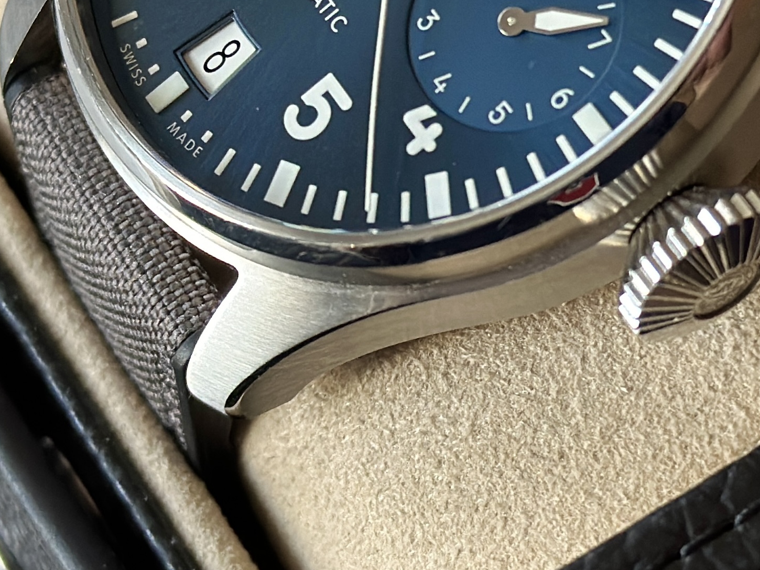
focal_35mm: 112
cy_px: 18
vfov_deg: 13.1
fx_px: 2459
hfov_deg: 17.5
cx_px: 471
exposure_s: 1/60
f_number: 1.78
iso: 250
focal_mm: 6.86
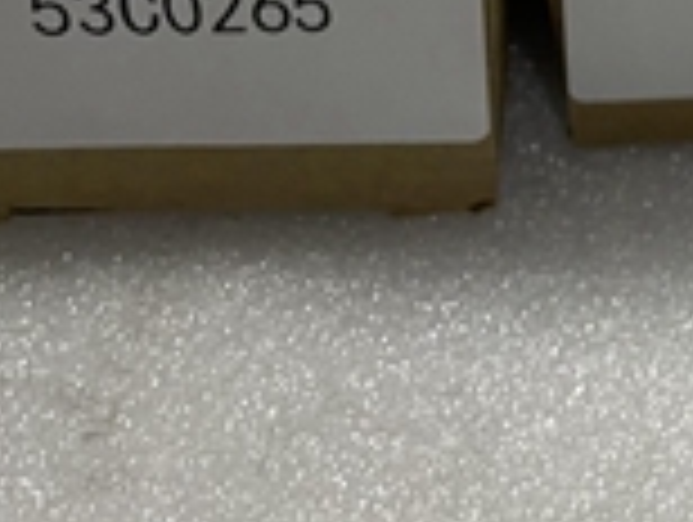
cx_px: 909
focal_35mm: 101
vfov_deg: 13.6
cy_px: -315
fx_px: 2025
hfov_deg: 18.1
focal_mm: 4.2
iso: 100
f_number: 1.6
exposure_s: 1/50
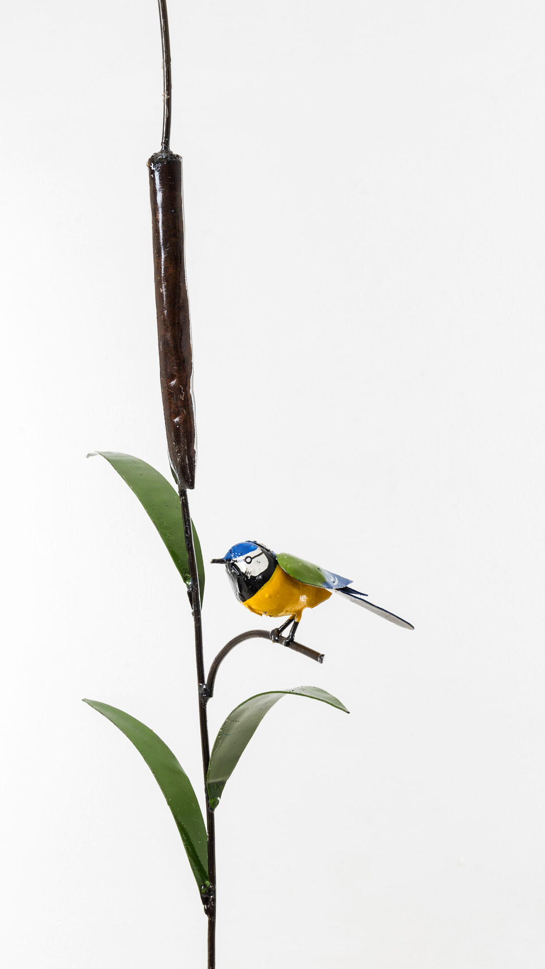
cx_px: 218
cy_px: 497
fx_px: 1233
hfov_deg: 24.9
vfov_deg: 42.9
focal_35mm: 48
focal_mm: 36
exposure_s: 1/125
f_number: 14
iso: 250
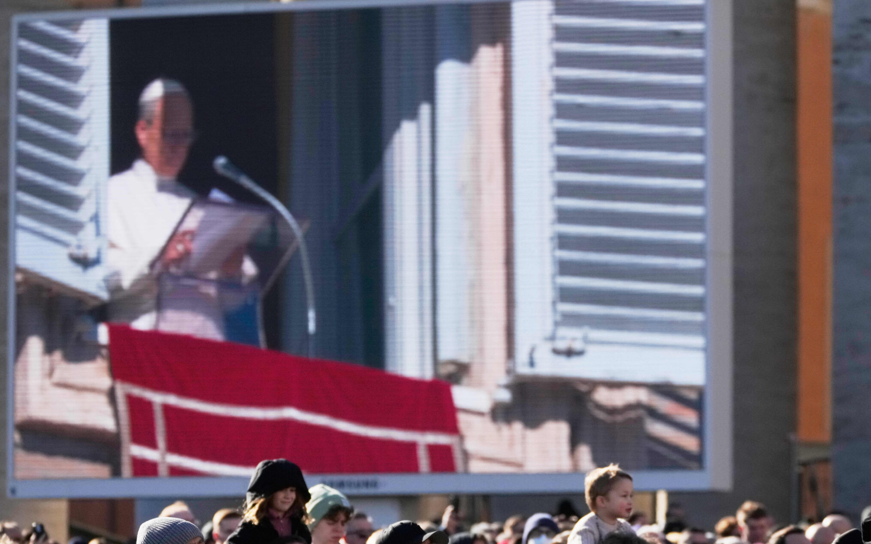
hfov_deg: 6.2
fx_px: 8095
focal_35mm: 341
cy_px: 361
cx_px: 442
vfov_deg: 3.9
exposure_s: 1/3200
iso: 800
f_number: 8
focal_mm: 266
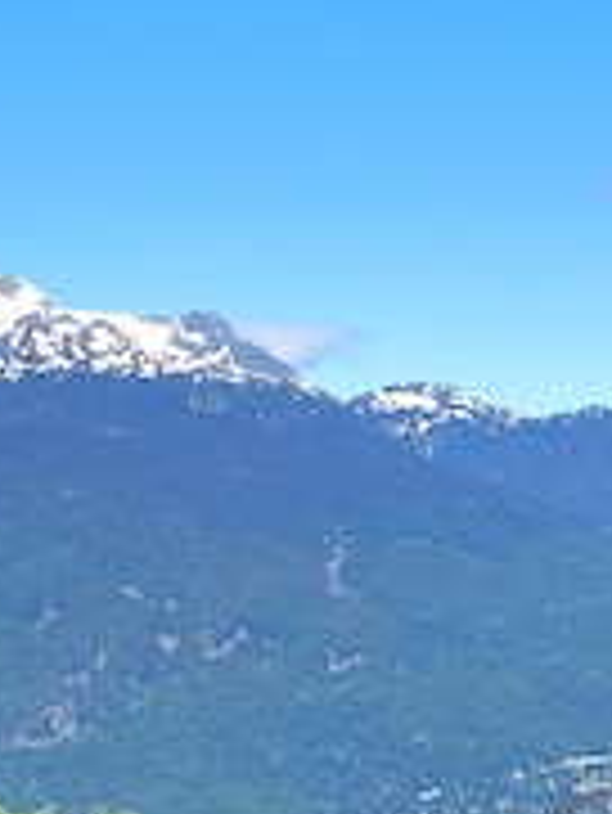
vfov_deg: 16.5
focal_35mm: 115
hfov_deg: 12.4
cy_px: 922
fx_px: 2708
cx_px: 846
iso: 40
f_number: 1.8
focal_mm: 5.4
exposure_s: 1/1580
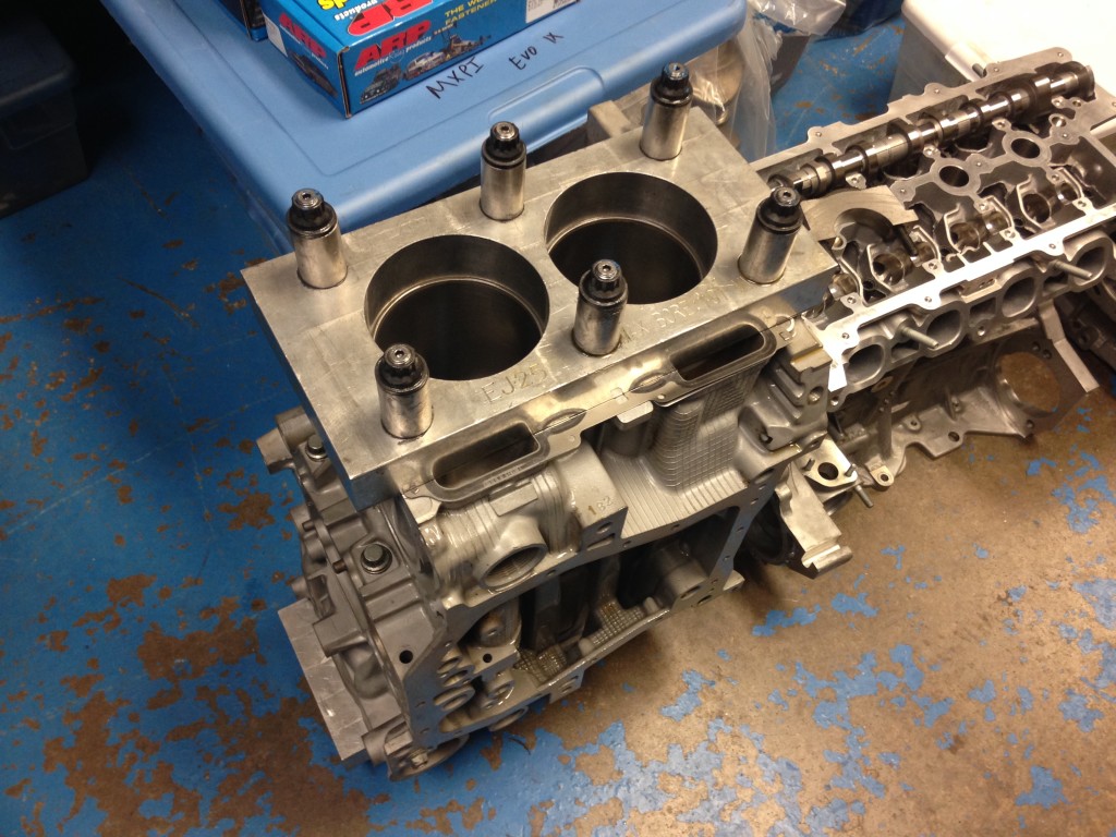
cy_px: 418
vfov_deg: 42.9
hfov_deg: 55.4
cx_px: 558
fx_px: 1064
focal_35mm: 33
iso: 125
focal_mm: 4.12
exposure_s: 1/20
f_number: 2.4
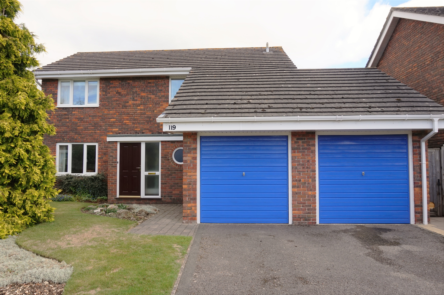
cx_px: 222
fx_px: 296
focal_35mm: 24
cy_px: 148
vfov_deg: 53.1
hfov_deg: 73.8
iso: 100
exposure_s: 1/80
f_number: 10
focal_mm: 16
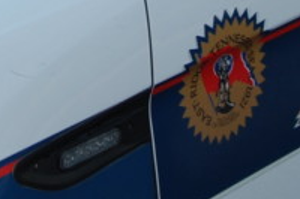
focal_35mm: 169
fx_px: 1407
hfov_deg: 12.1
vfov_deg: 7.9
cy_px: -150
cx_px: 62
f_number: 8
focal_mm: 22
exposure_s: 1/250
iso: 200
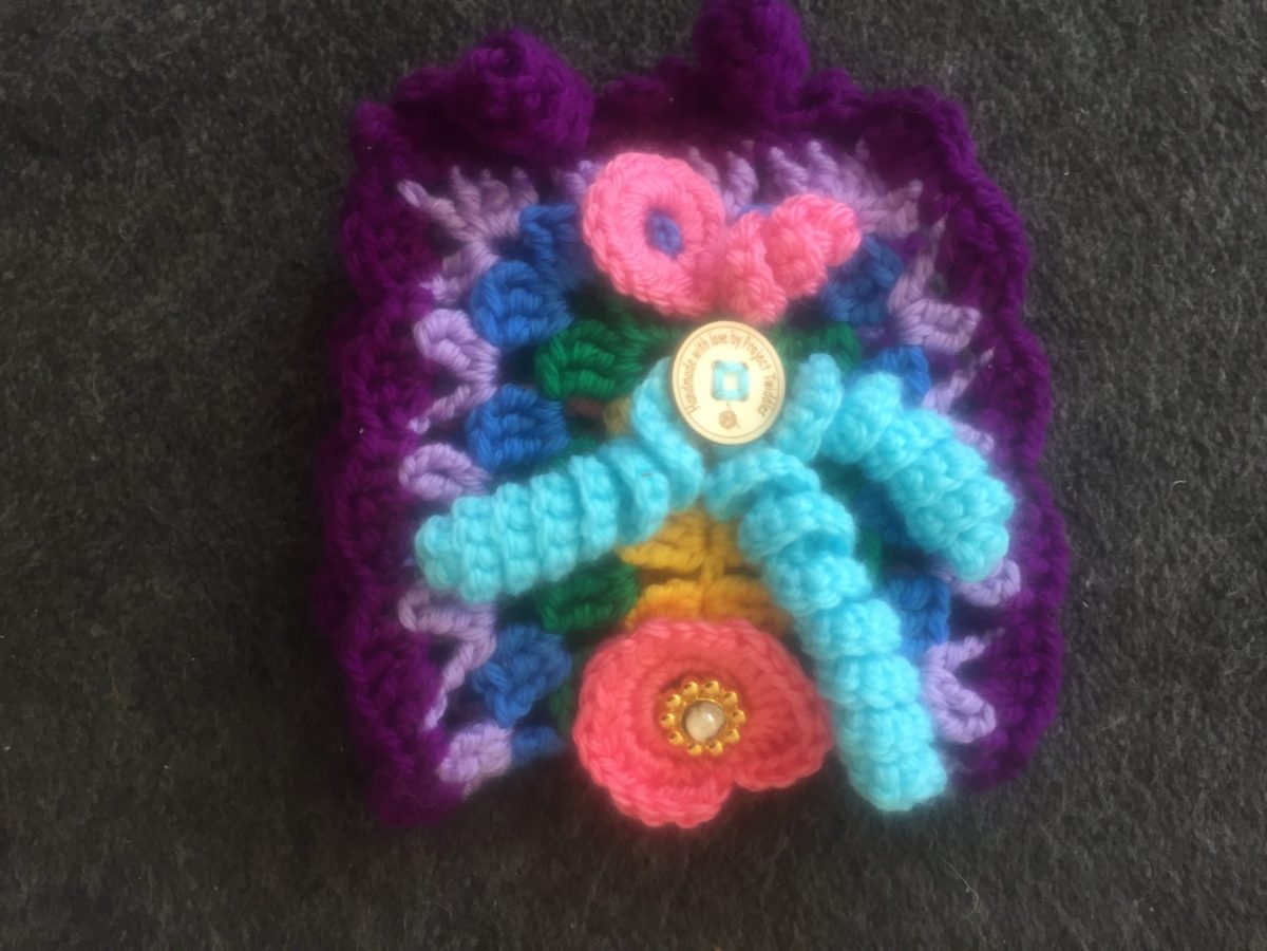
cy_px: 476
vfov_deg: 48.2
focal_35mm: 29
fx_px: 1061
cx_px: 634
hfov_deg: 61.7
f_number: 2.2
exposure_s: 1/33
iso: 80
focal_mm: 4.15
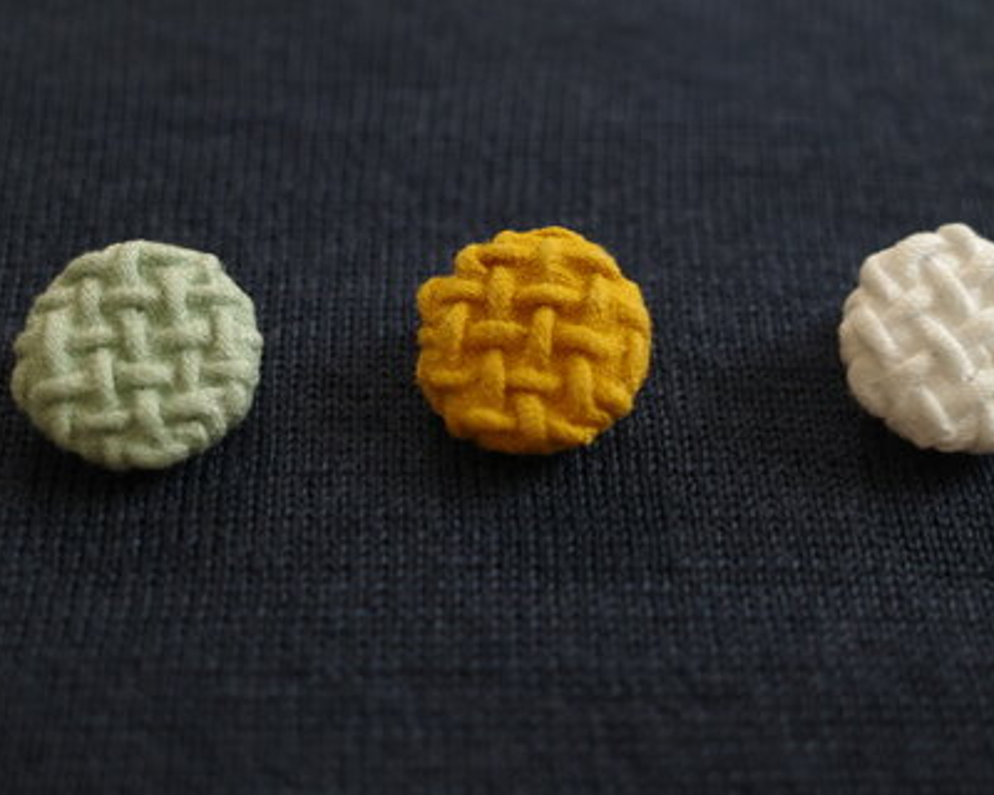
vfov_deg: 35.7
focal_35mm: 42
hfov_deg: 43.7
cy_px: 390
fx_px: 1236
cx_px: 581
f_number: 2.8
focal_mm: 18.3
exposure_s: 1/30
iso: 640
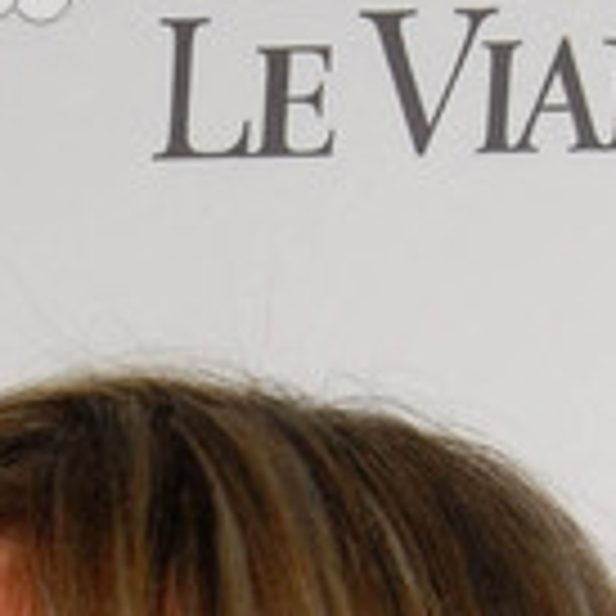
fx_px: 8838
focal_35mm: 439
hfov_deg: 4.0
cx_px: -344
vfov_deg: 3.9
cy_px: 1769
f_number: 8
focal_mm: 46
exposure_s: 1/250
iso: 400
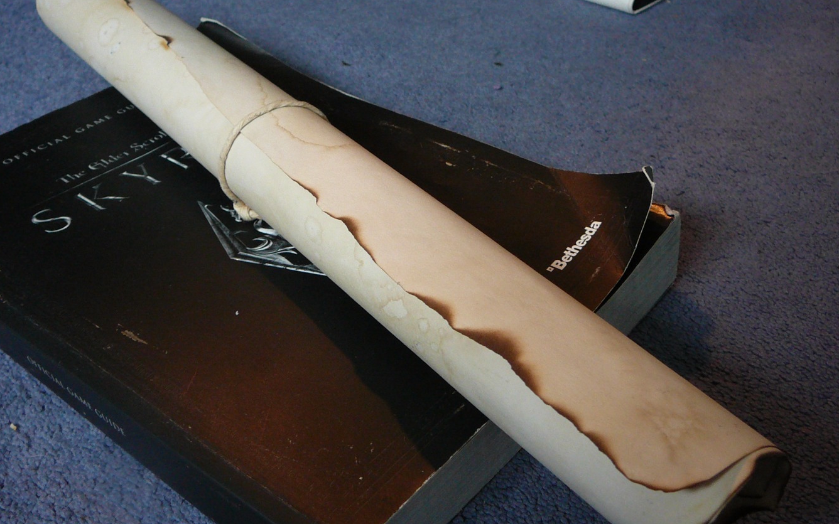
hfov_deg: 49.3
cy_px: 251
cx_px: 414
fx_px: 915
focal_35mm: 40
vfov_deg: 32.0
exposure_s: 1/30
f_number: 2.8
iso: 200
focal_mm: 5.2
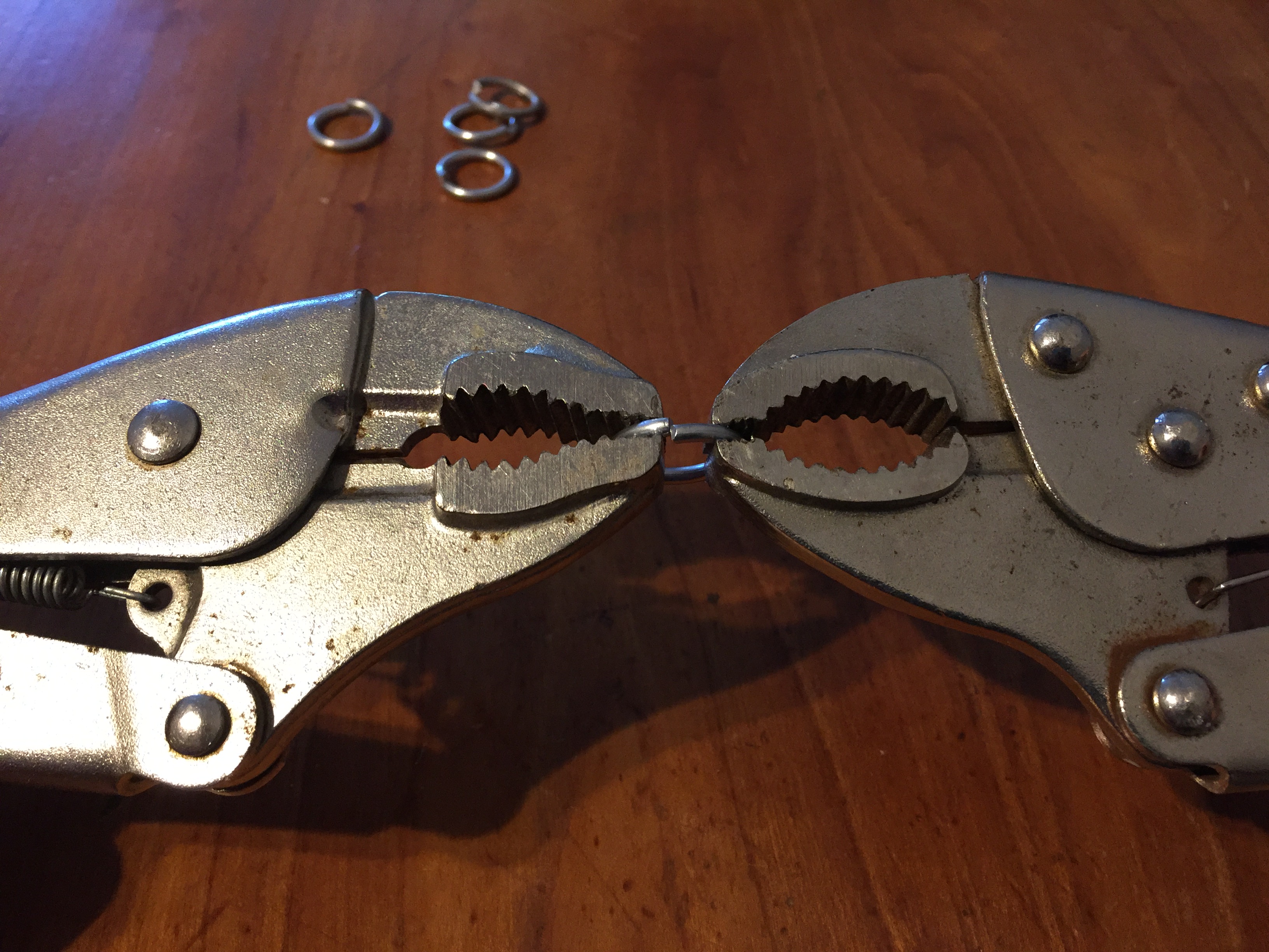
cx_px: 634
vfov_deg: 48.2
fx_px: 1063
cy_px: 476
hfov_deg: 61.7
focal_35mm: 29
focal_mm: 4.15
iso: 250
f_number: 2.2
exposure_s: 1/24
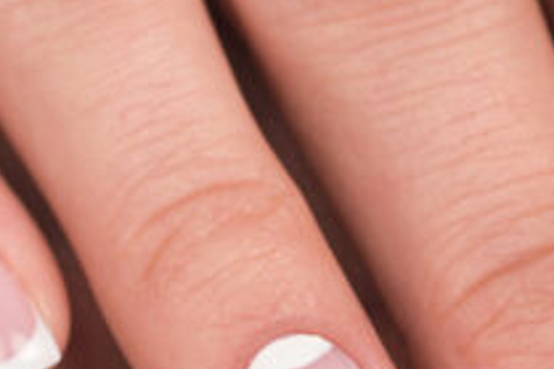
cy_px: 261
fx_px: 7427
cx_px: -212
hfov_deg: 4.3
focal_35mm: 483
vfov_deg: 2.8
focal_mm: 105
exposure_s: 1/200
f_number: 7.1
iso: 100
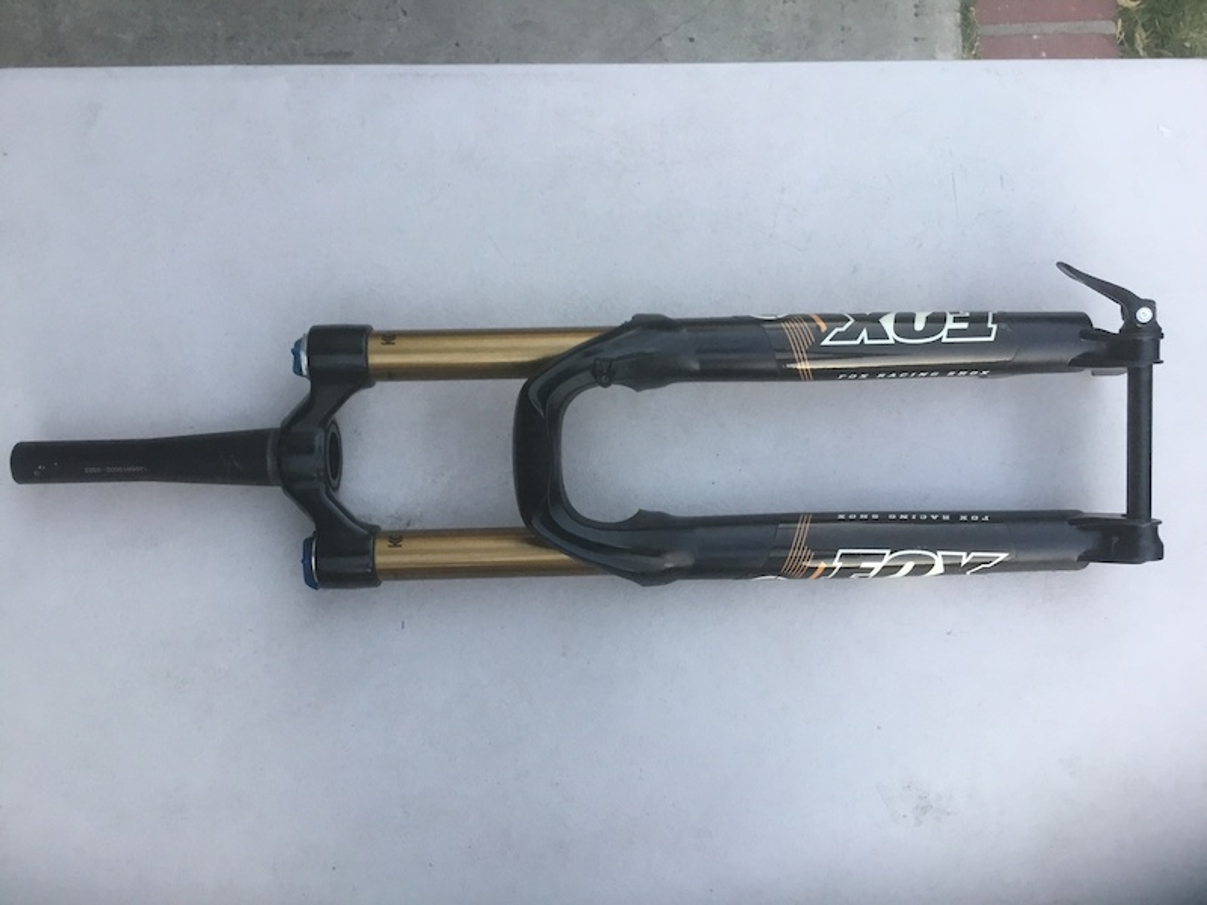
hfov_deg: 58.4
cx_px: 604
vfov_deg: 45.4
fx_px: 1081
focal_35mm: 31
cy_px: 452
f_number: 2.4
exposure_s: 1/30
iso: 80
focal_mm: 3.3
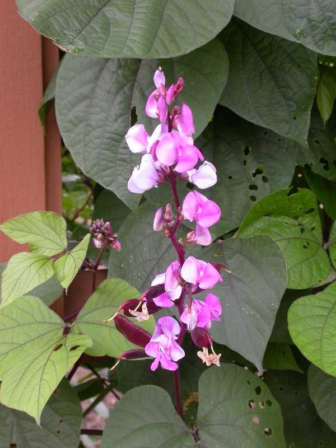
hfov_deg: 18.9
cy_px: 224
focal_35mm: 78
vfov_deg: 25.0
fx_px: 1009
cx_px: 168
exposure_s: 1/74.7
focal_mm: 16.2
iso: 100
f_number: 5.6
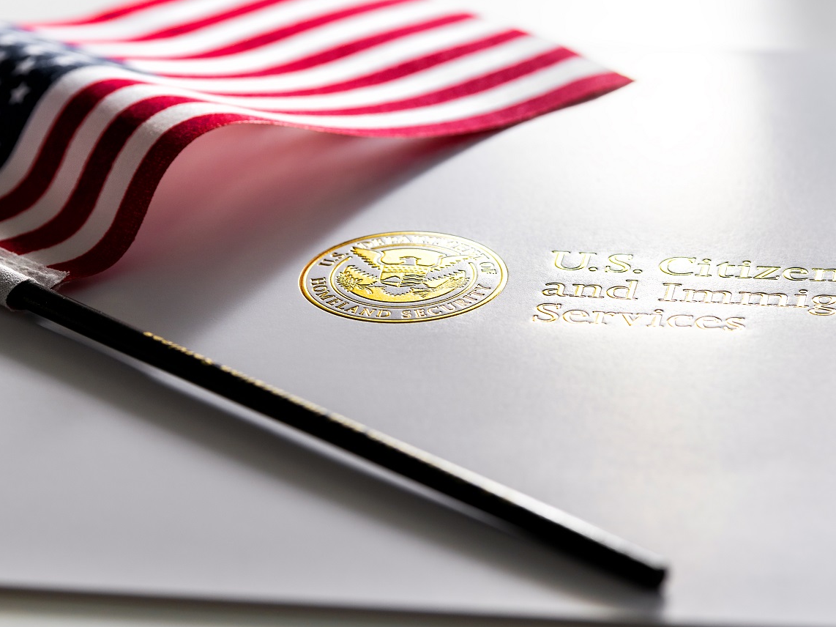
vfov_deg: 7.7
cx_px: 461
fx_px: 4684
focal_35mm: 194
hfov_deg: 10.2
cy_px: 353
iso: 200
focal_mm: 120
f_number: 5.6
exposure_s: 1/400
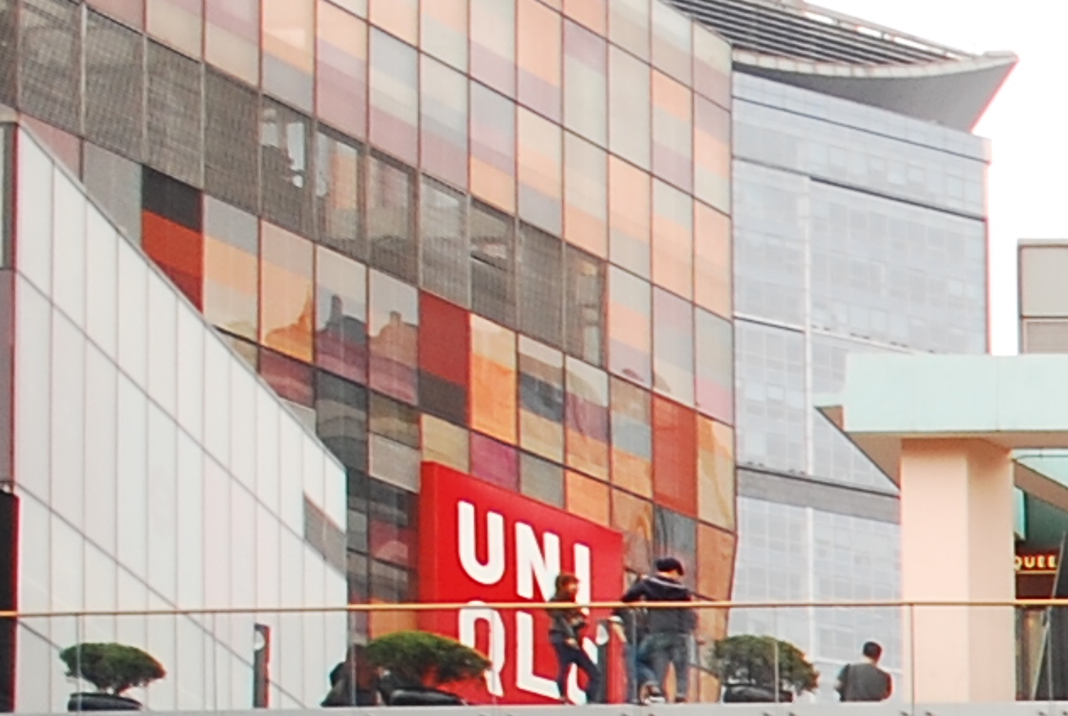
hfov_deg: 12.2
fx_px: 2734
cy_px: 1459
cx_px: 3036
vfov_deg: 12.9
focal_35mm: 92
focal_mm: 10
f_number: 5.6
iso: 125
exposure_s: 1/80
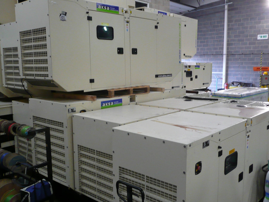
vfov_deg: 40.7
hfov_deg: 52.6
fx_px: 272
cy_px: 101
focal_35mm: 35
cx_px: 134
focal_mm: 4.6
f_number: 3.3
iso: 200
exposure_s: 1/15
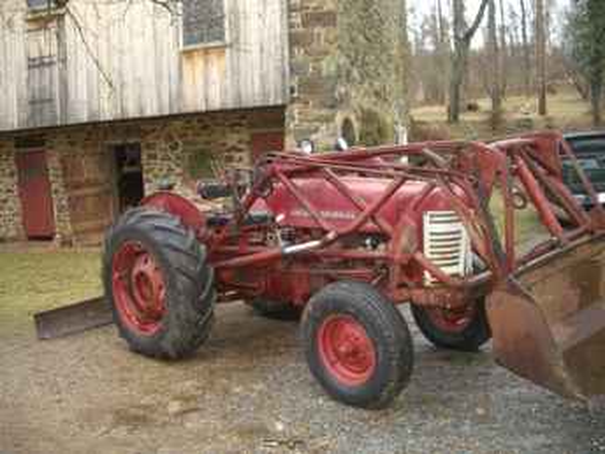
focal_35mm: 35
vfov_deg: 40.7
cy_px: 227
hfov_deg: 52.6
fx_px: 612
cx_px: 302
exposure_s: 1/60
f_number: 2.6
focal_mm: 5.8
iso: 100
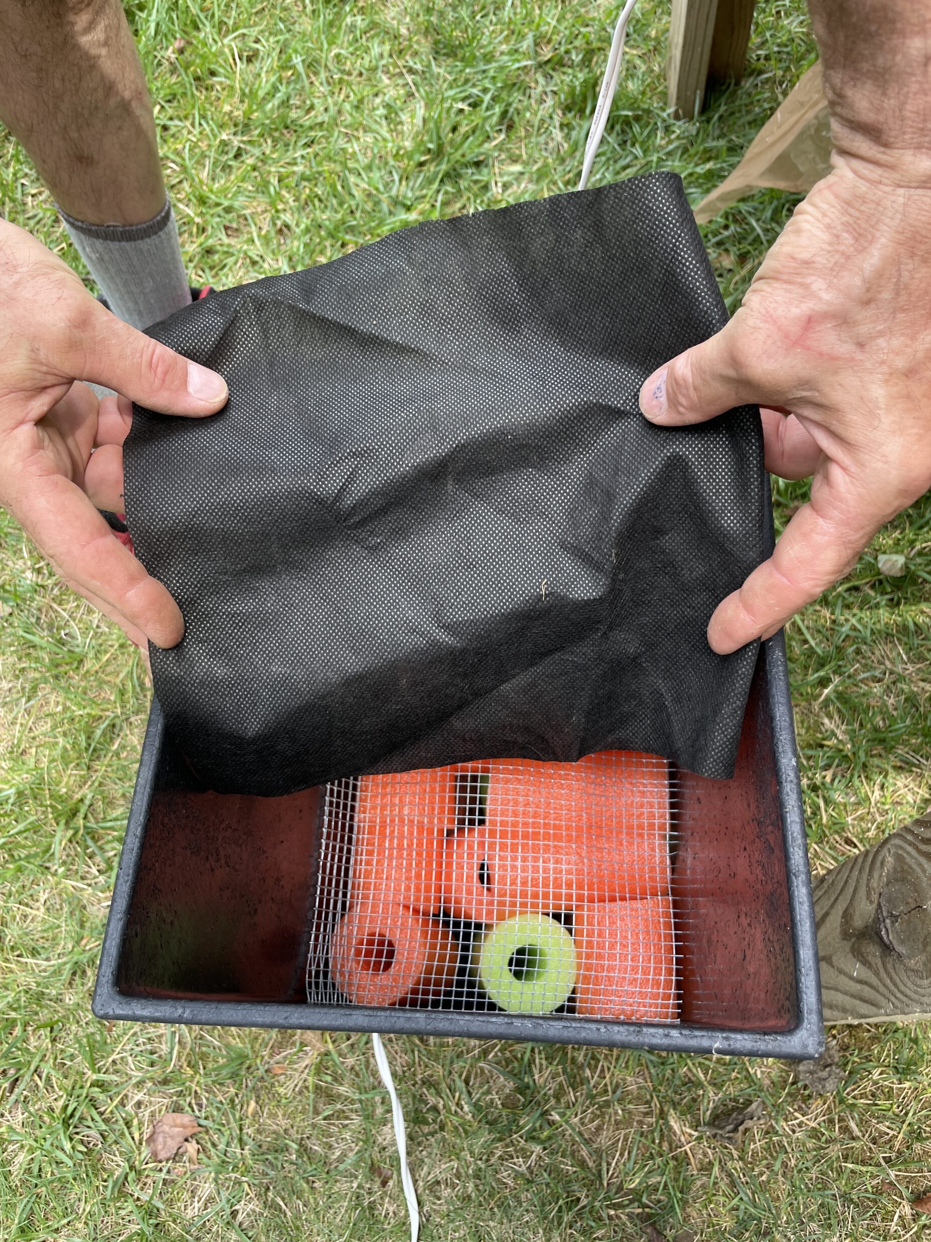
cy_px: 602
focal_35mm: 27
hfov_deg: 51.4
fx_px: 968
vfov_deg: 65.3
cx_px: 471
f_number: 1.6
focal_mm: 4.2
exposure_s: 1/121
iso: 40
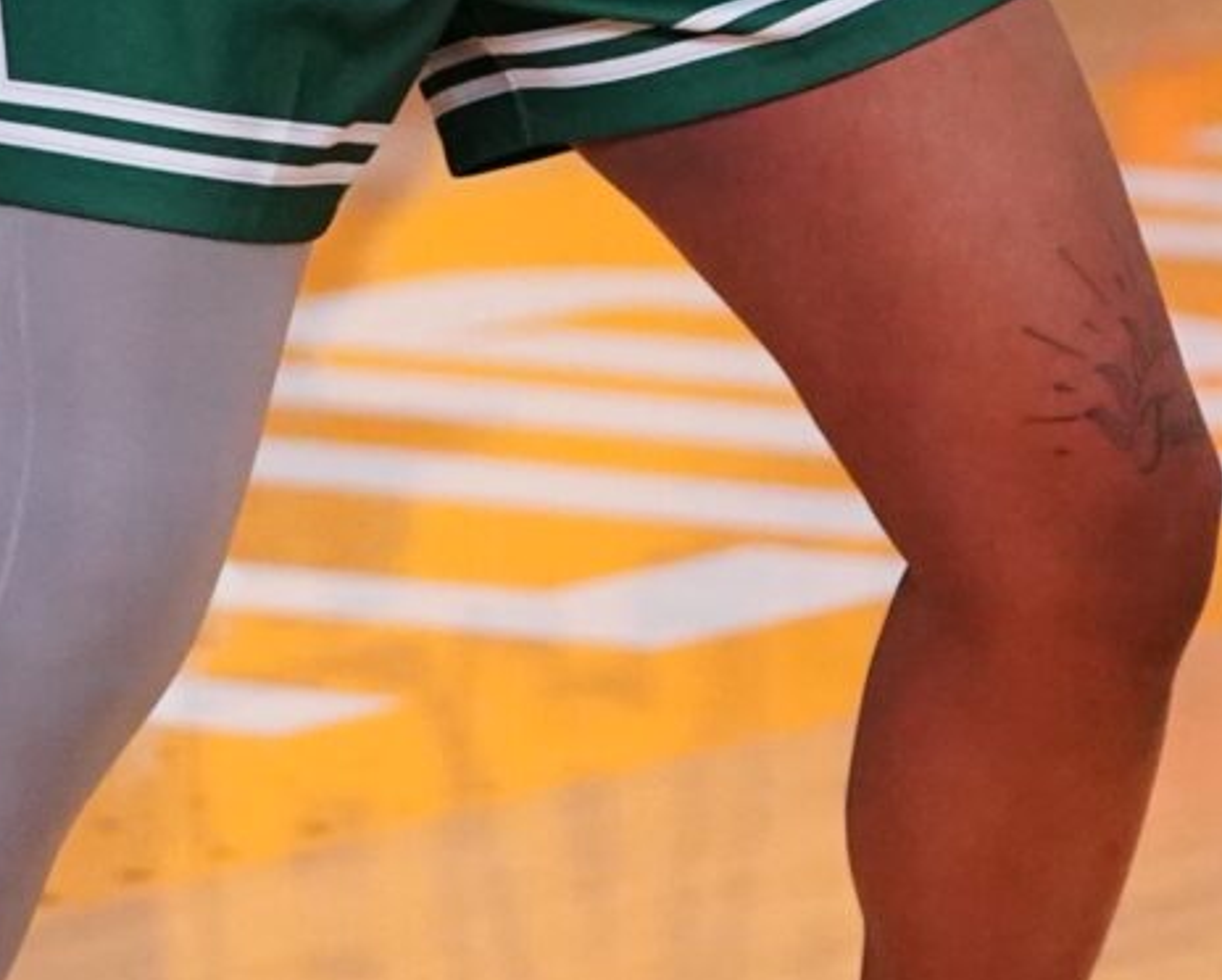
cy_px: -1179
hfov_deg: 4.1
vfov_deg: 3.2
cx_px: 548
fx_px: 17230
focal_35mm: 476
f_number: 2.8
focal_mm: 92
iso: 6400
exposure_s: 1/1000
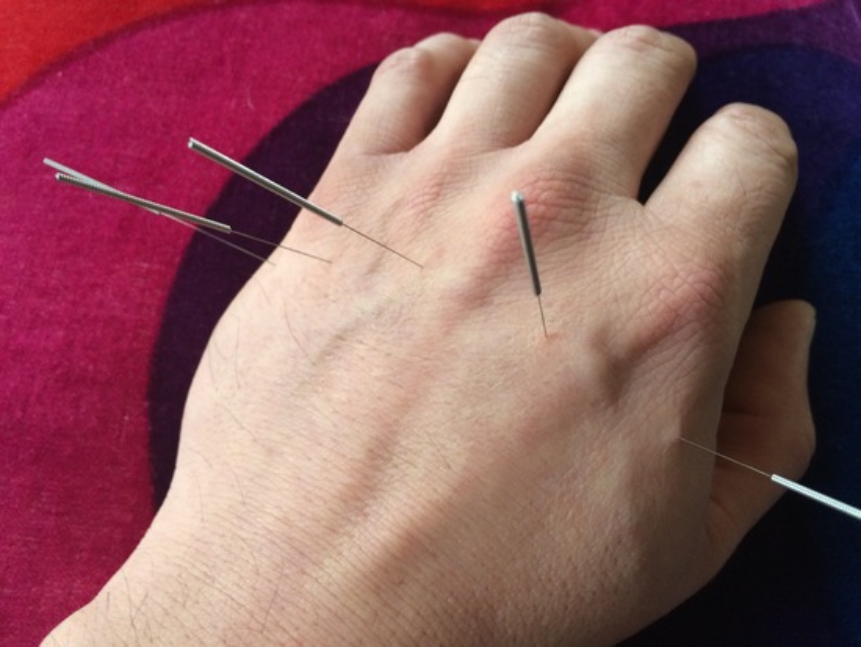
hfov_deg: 61.6
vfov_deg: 48.3
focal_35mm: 29
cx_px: 430
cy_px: 324
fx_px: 722
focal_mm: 4.15
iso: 64
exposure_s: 1/30
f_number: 2.2
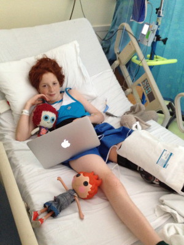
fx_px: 248
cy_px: 122
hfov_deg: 40.7
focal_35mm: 35
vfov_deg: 52.6
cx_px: 92
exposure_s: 1/15
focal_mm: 4.28
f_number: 2.4
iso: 400
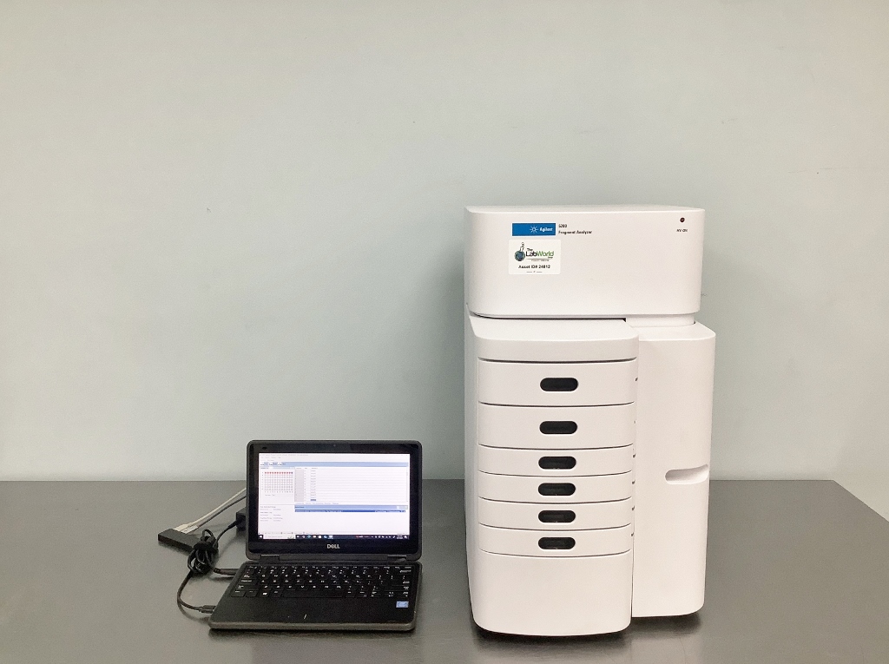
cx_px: 444
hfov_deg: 58.4
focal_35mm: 31
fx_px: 795
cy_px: 332
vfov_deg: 45.3
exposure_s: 1/60
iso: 80
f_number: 2.4
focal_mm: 3.3
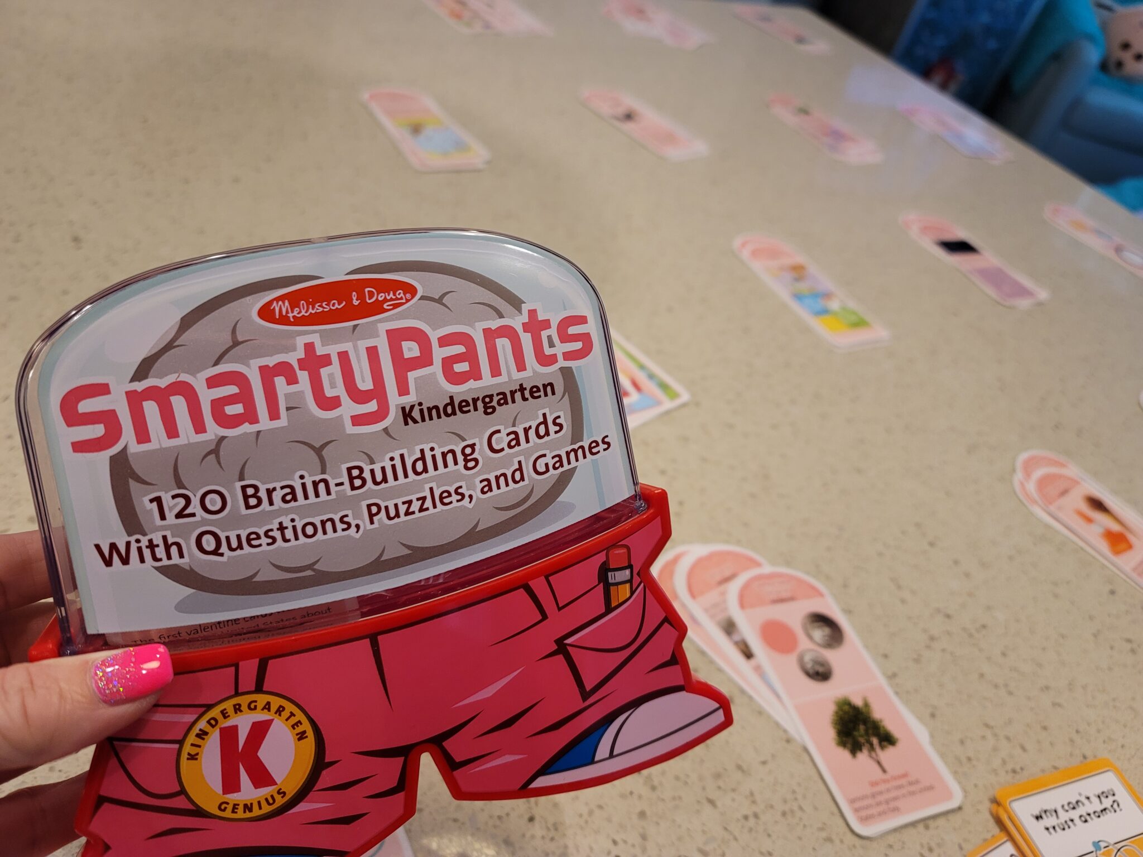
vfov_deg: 54.9
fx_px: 825
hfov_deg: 69.4
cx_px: 572
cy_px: 428
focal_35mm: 25
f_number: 1.8
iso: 320
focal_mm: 7
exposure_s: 1/120
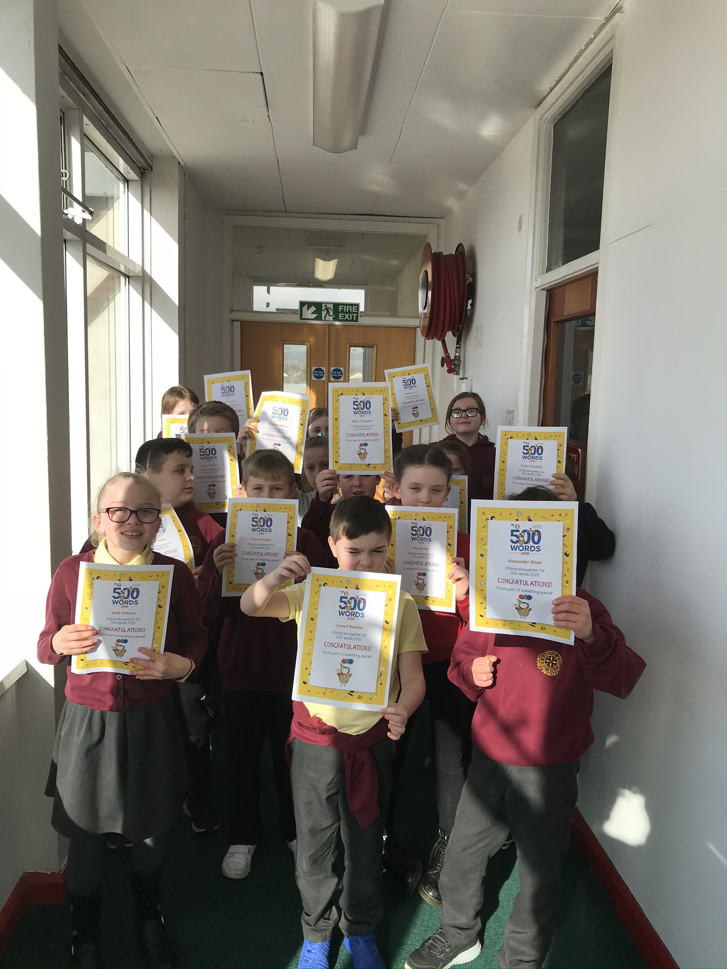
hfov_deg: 49.7
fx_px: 784
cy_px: 484
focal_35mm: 28
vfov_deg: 63.4
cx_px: 364
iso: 20
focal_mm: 3.99
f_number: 1.8
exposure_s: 1/1053
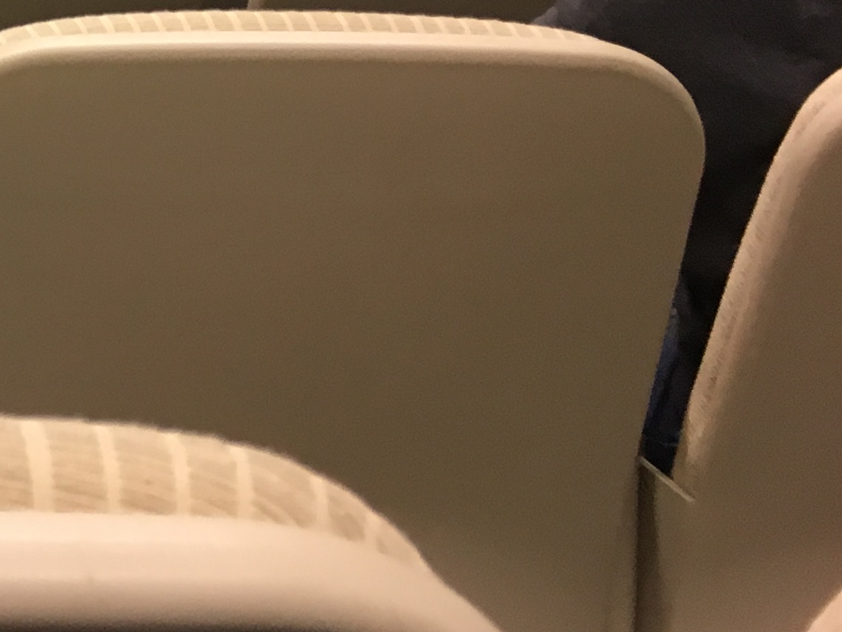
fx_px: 2482
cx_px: -622
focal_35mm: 102
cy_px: -437
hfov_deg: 16.5
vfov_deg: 13.3
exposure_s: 1/30
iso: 64
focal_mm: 4.15
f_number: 2.2
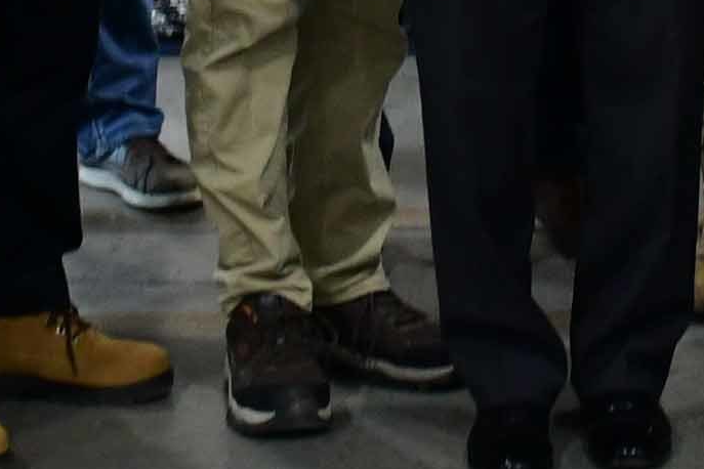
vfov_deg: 6.3
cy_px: -438
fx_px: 4145
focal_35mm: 212
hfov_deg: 9.6
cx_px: 785
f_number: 5
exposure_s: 1/40
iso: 1250
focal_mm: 24
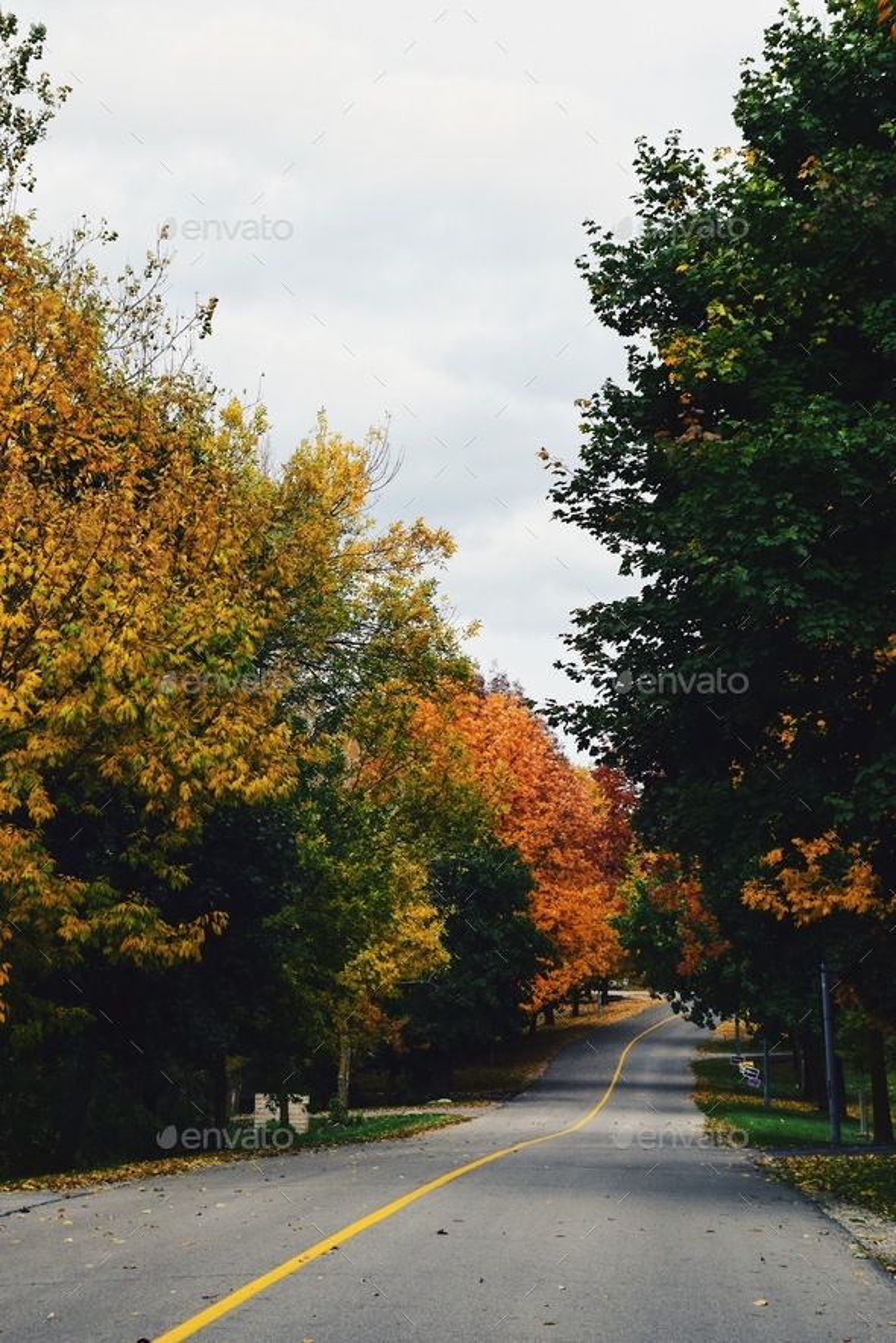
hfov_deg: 18.2
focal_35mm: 75
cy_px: 672
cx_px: 448
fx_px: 2800
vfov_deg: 27.0
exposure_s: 1/320
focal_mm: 50
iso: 400
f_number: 10
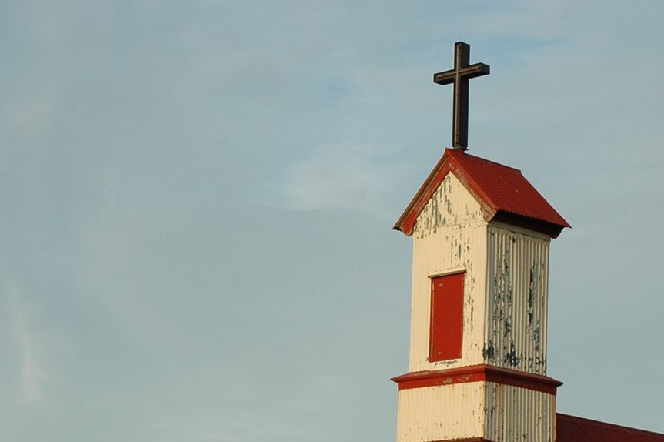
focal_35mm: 121
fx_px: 2230
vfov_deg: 11.2
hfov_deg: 16.9
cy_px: 474
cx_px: 351
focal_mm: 34
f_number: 5.6
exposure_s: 1/320
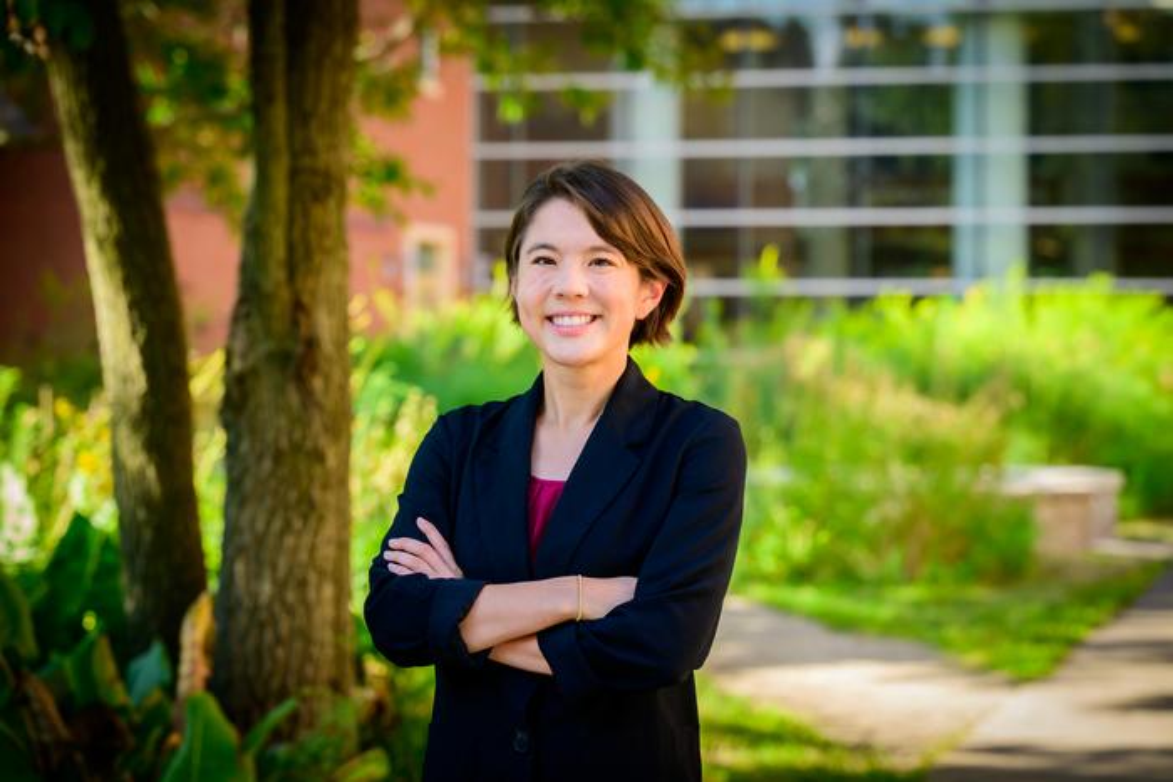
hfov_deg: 21.0
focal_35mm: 97
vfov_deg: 14.1
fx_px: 3161
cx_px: 586
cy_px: 391
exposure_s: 1/400
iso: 400
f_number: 4.5
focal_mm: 97
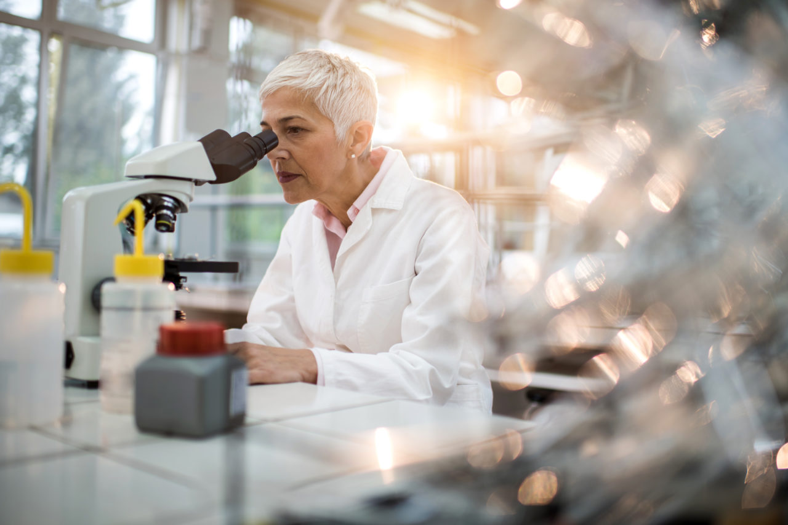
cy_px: 262
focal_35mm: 35
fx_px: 766
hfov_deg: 54.4
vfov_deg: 37.9
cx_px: 394
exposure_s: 1/100
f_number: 1.4
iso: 64
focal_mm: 35
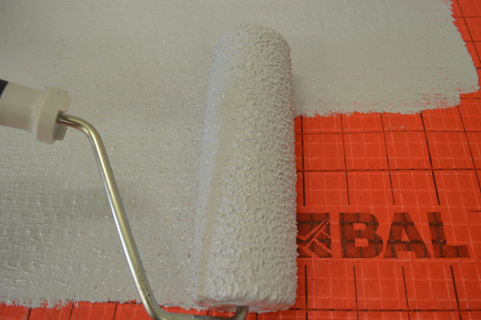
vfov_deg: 47.9
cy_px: 160
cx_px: 240
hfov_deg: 67.4
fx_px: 360
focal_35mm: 27
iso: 800
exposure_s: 1/80
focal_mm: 18
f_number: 4.5
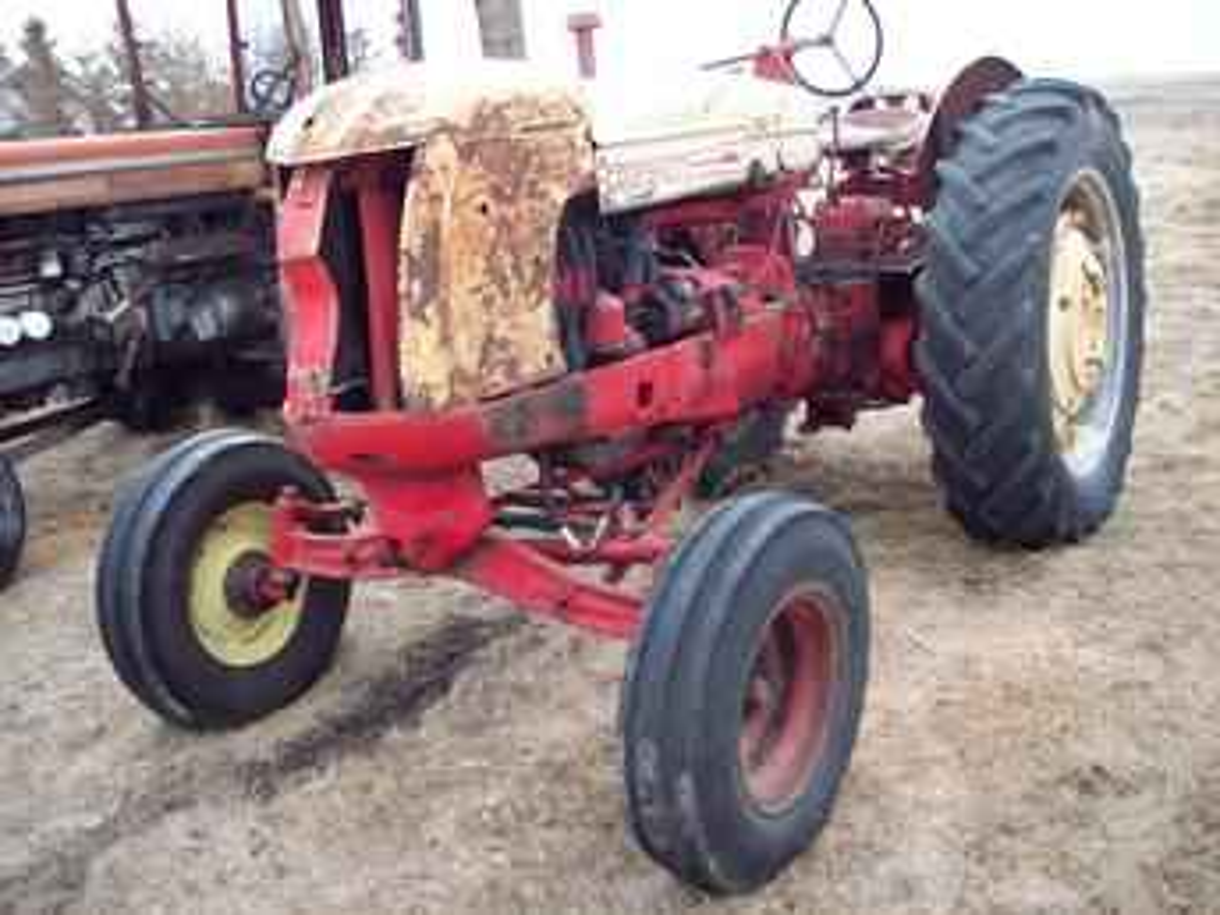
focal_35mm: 37
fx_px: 1304
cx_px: 610
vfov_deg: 38.7
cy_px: 458
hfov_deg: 50.1
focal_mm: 6.2
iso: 107
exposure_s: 1/128
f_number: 2.8
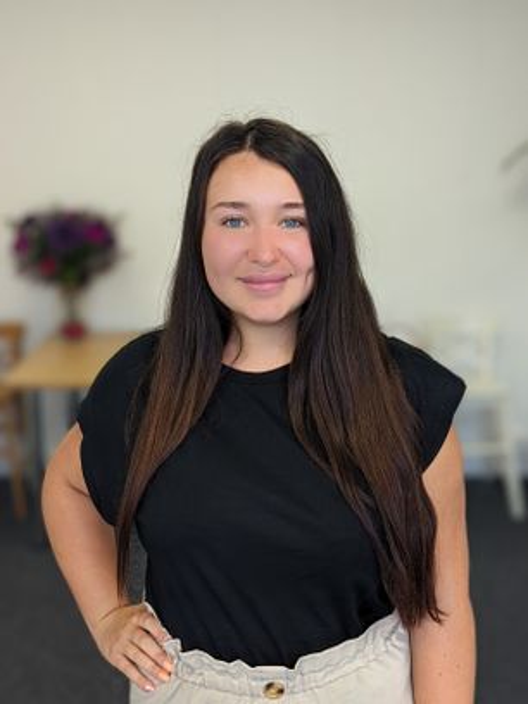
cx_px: 264
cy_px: 352
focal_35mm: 24
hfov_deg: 56.8
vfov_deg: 71.6
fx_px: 488
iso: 90
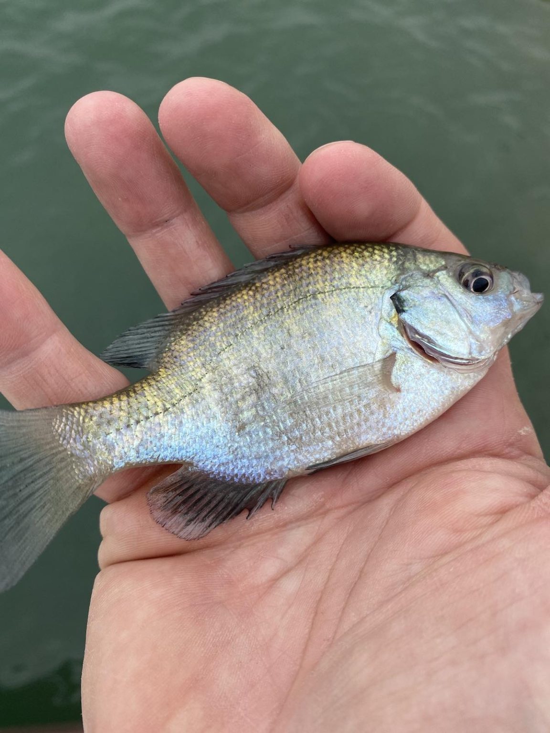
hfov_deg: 53.1
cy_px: 366
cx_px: 275
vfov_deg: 67.3
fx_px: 551
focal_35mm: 26
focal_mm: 4.25
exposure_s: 1/2028
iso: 32
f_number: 1.8
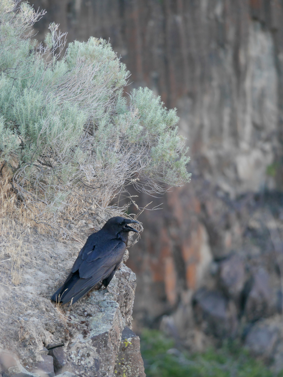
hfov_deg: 4.4
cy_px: 188
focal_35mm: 342
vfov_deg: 5.8
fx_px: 3726
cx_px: 142
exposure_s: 1/400
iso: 800
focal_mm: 171
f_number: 4.7
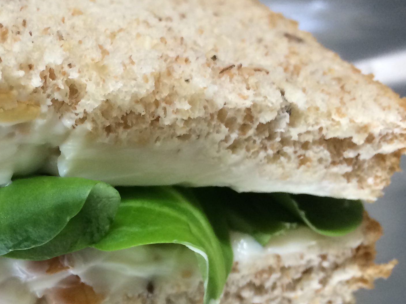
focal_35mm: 67
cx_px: 14
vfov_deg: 21.5
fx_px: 786
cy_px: 262
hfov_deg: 27.5
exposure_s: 1/33
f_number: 2.2
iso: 125
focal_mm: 4.15
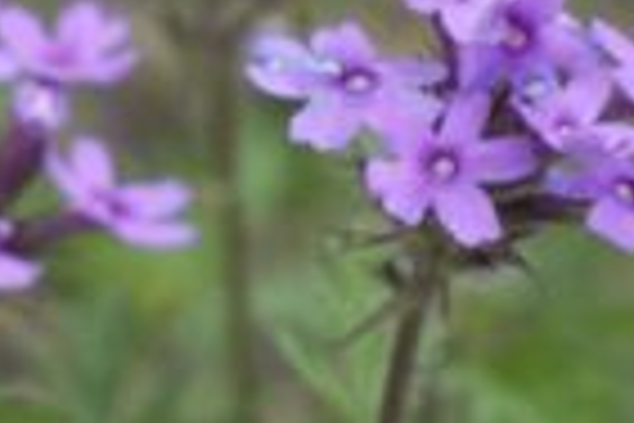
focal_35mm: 490
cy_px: 328
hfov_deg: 4.2
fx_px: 8629
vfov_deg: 2.8
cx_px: -301
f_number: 7.1
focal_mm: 60
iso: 400
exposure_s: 1/250
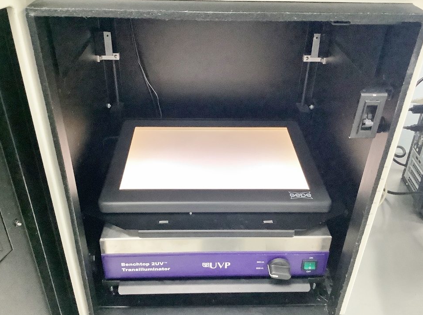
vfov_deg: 42.8
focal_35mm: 33
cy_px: 157
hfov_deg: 55.5
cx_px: 209
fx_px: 402
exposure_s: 1/40
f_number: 2.4
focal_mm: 3.3
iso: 400
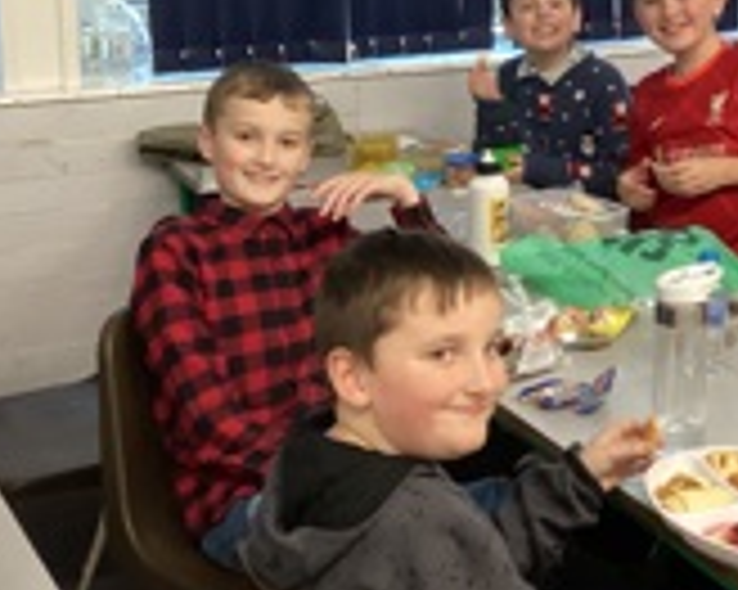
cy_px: 189
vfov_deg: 20.6
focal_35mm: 74
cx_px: 639
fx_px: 1615
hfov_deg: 25.1
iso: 250
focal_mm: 3.3
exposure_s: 1/33
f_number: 2.4
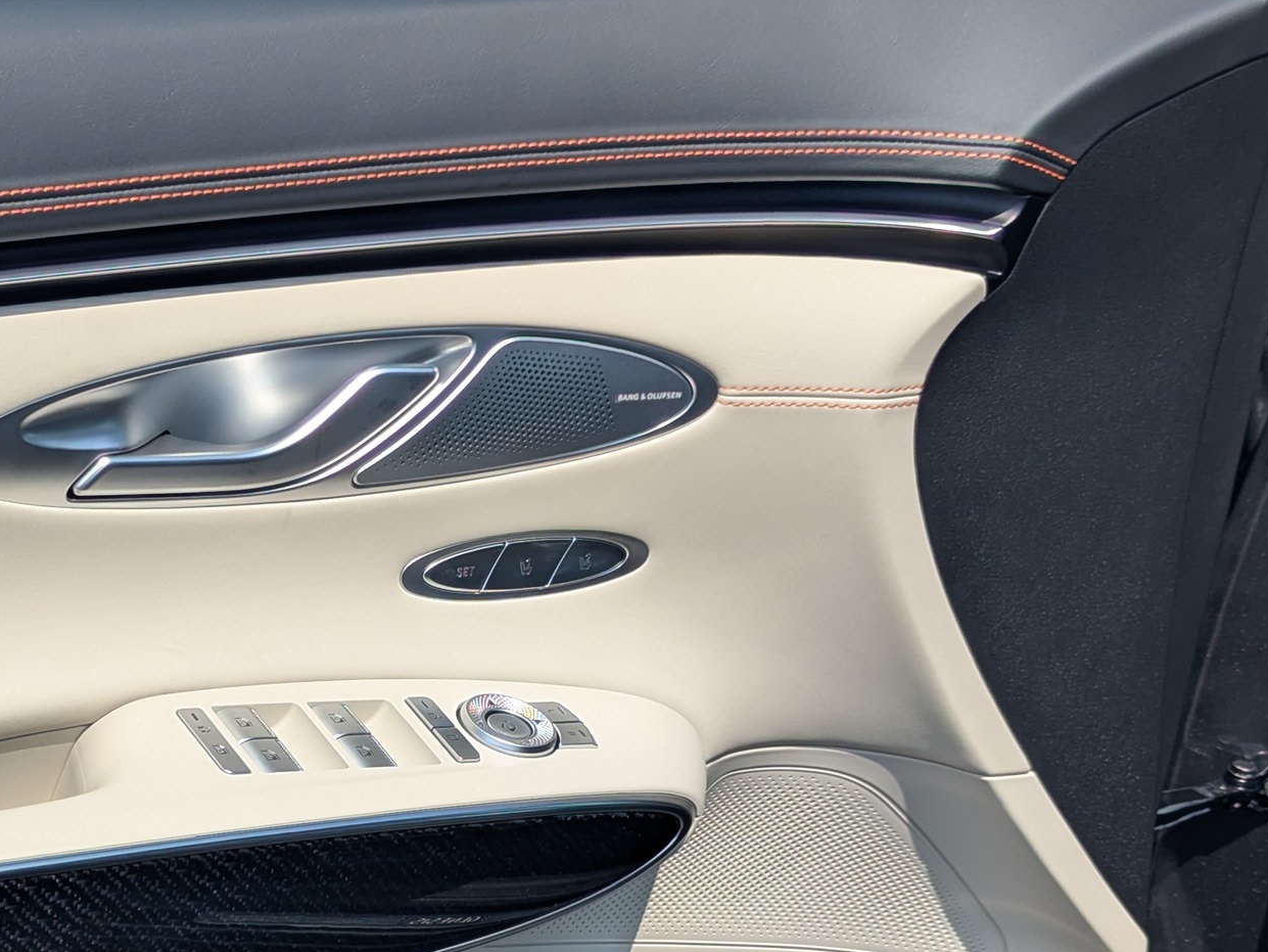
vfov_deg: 14.7
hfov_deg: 19.4
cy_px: 947
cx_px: 112
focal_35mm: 99
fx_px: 3627
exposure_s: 1/2304
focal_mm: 6.81
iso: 68
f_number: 1.85
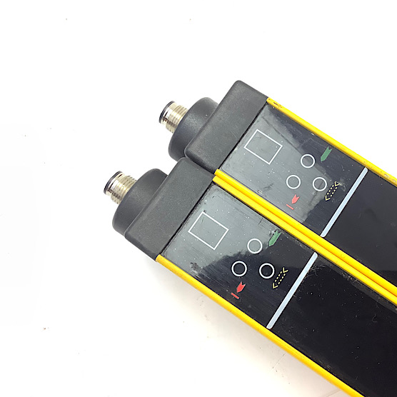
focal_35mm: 37
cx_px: 251
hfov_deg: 44.5
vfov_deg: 44.9
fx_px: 480
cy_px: 197
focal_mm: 3.3
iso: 125
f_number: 2.4
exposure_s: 1/50
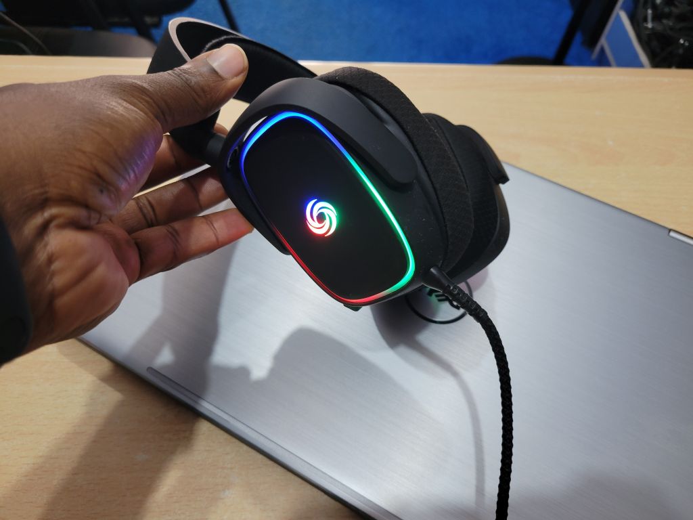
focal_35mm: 26
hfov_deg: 67.3
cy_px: 260
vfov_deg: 53.1
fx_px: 521
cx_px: 346
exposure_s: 1/40
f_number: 1.8
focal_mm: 5.4
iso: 200
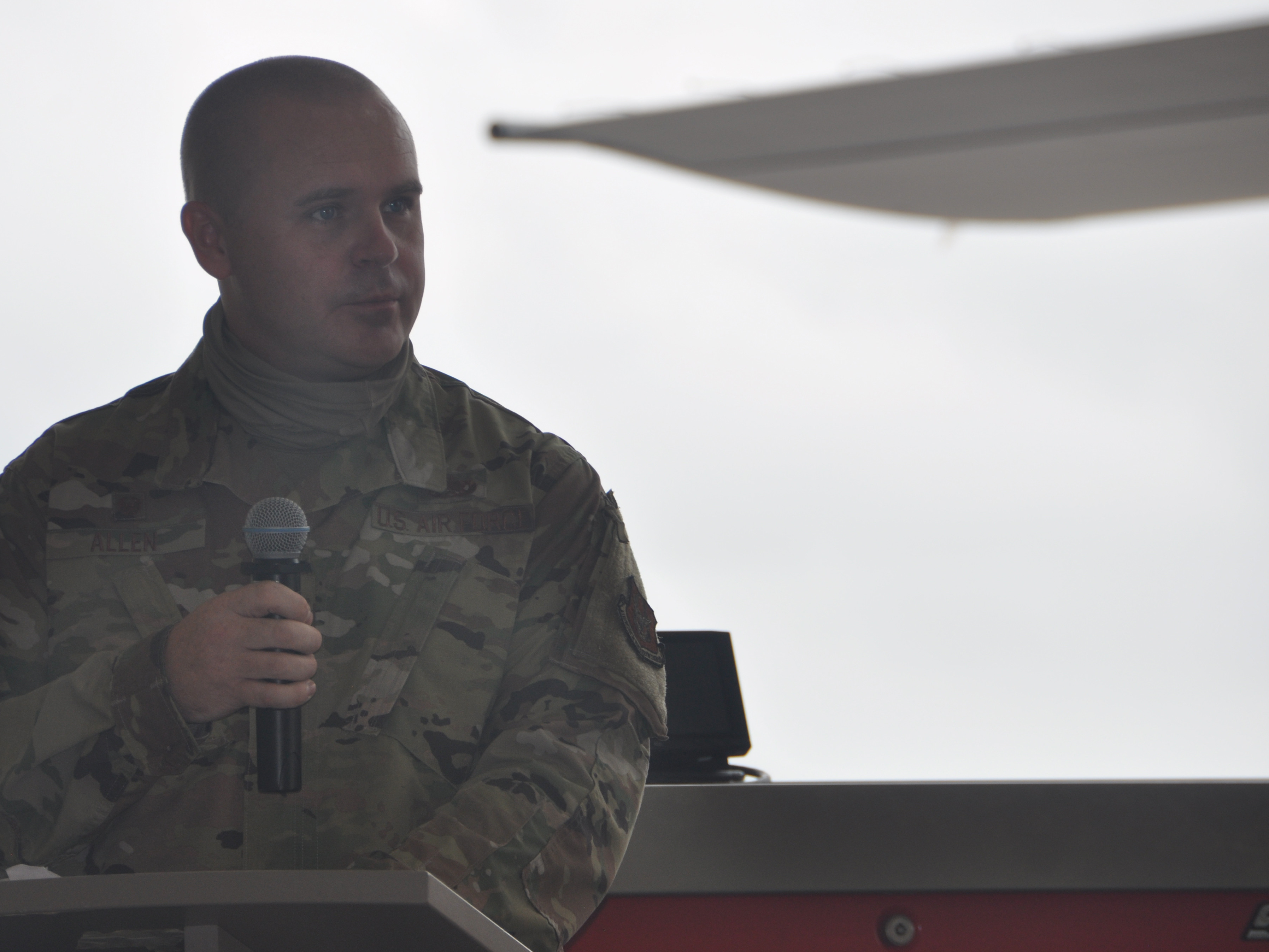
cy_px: 488
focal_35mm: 344
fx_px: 12612
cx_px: 539
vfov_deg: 4.3
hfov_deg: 5.8
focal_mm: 200
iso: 200
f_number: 8
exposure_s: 1/200
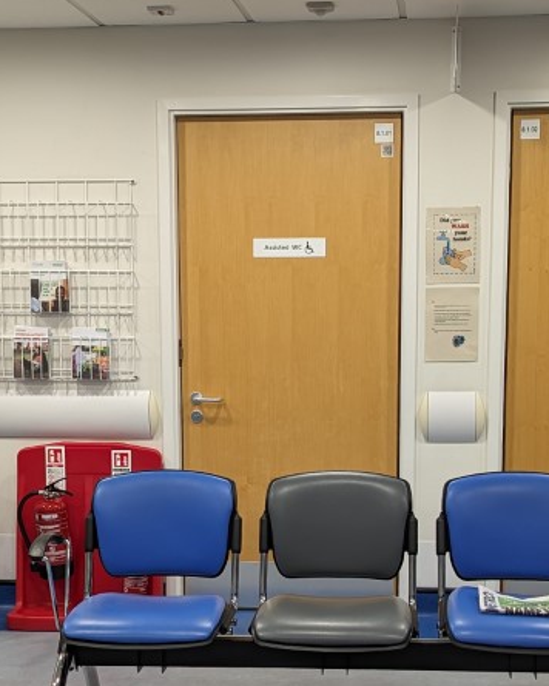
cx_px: 323
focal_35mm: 63
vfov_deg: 29.7
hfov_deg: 24.2
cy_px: 486
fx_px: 1280
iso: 116
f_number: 1.85
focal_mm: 6.81
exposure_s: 1/100
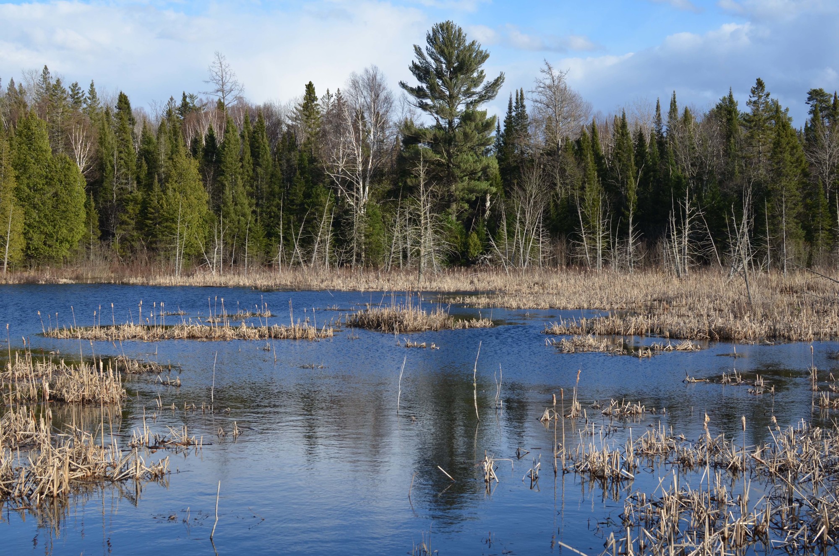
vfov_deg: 25.6
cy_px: 278
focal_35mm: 52
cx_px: 420
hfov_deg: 37.9
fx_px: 1221
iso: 160
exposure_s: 1/250
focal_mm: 35
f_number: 8
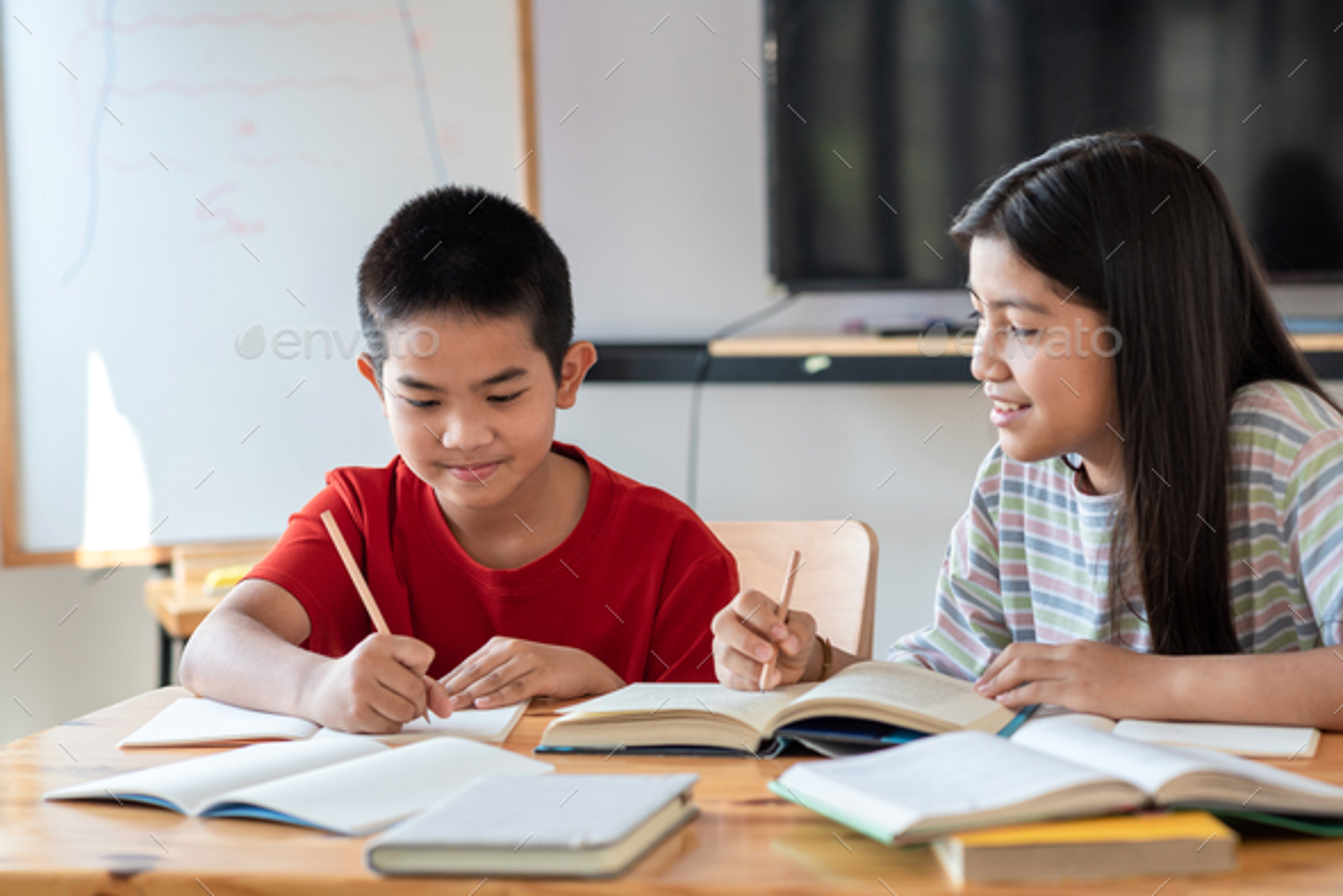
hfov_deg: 23.9
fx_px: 3172
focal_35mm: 85
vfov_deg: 16.1
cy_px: 448
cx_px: 672
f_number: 2.8
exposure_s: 1/160
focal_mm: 85
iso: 320
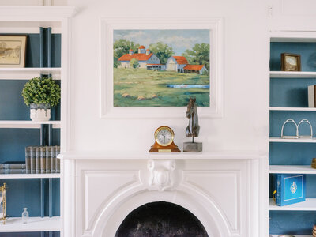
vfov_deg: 39.7
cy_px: 118
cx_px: 158
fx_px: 329
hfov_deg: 51.4
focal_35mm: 36
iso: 2000
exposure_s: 1/200
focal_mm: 45
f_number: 2.8
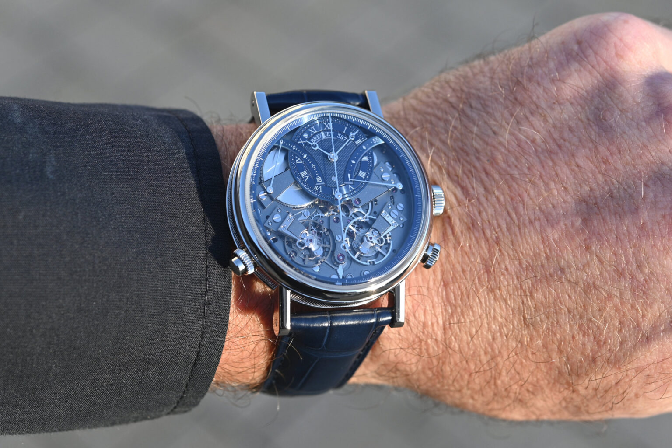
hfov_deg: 33.4
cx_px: 336
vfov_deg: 22.6
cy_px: 224
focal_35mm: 60
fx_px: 1120
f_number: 7.1
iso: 400
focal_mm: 60
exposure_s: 1/320
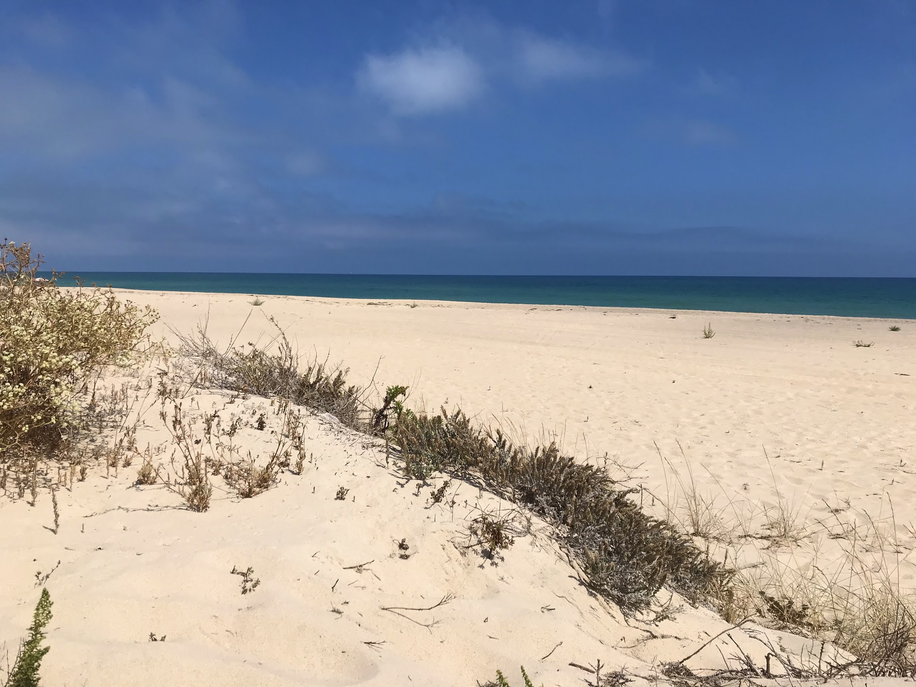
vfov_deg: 49.7
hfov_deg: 63.4
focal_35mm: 28
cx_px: 458
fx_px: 741
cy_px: 344
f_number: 1.8
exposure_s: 1/6849
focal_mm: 3.99
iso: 20
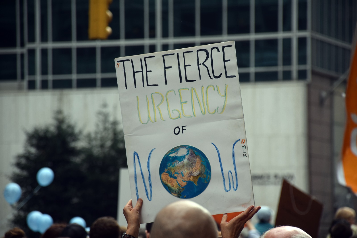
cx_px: 178
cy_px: 119
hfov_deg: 9.8
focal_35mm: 210
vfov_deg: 6.5
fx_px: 2083
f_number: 5.6
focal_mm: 140
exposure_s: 1/500
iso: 400
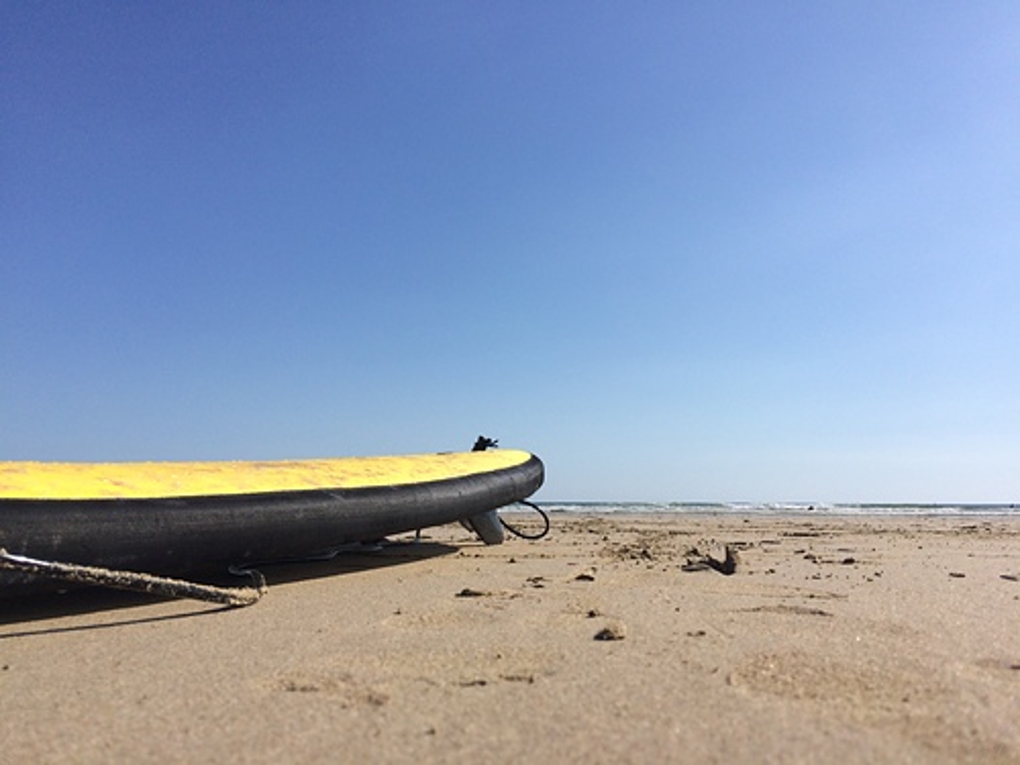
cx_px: 510
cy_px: 382
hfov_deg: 61.7
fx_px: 855
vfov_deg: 48.2
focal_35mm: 29
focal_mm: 4.15
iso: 32
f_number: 2.2
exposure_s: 1/5128
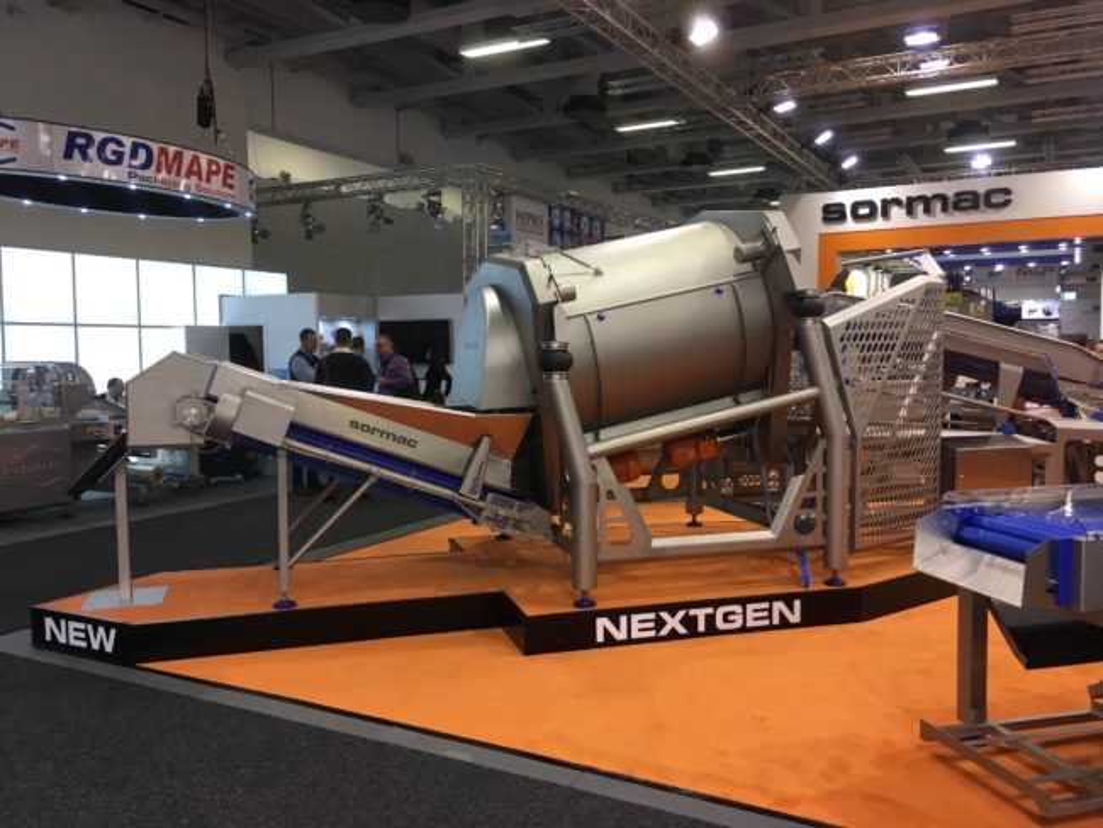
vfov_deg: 48.3
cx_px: 552
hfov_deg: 61.6
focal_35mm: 29
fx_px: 924
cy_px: 414
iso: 25
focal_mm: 4.15
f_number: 2.2
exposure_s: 1/33
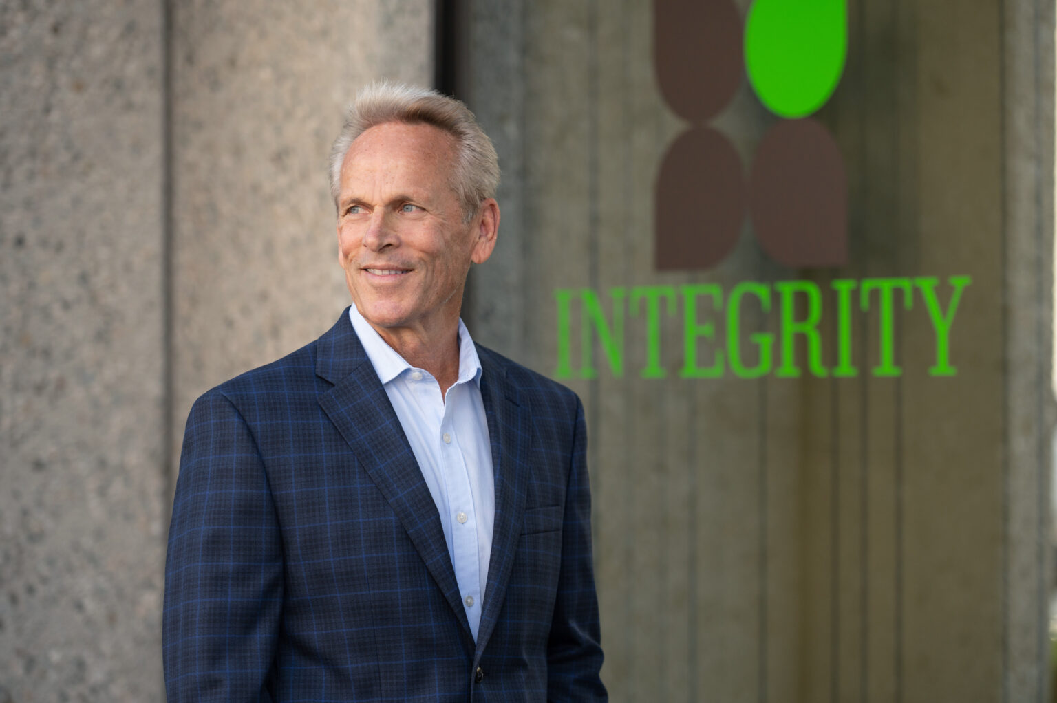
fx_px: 3961
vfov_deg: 10.1
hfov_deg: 15.2
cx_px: 528
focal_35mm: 135
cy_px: 352
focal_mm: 135
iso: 400
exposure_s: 1/1000
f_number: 2.8
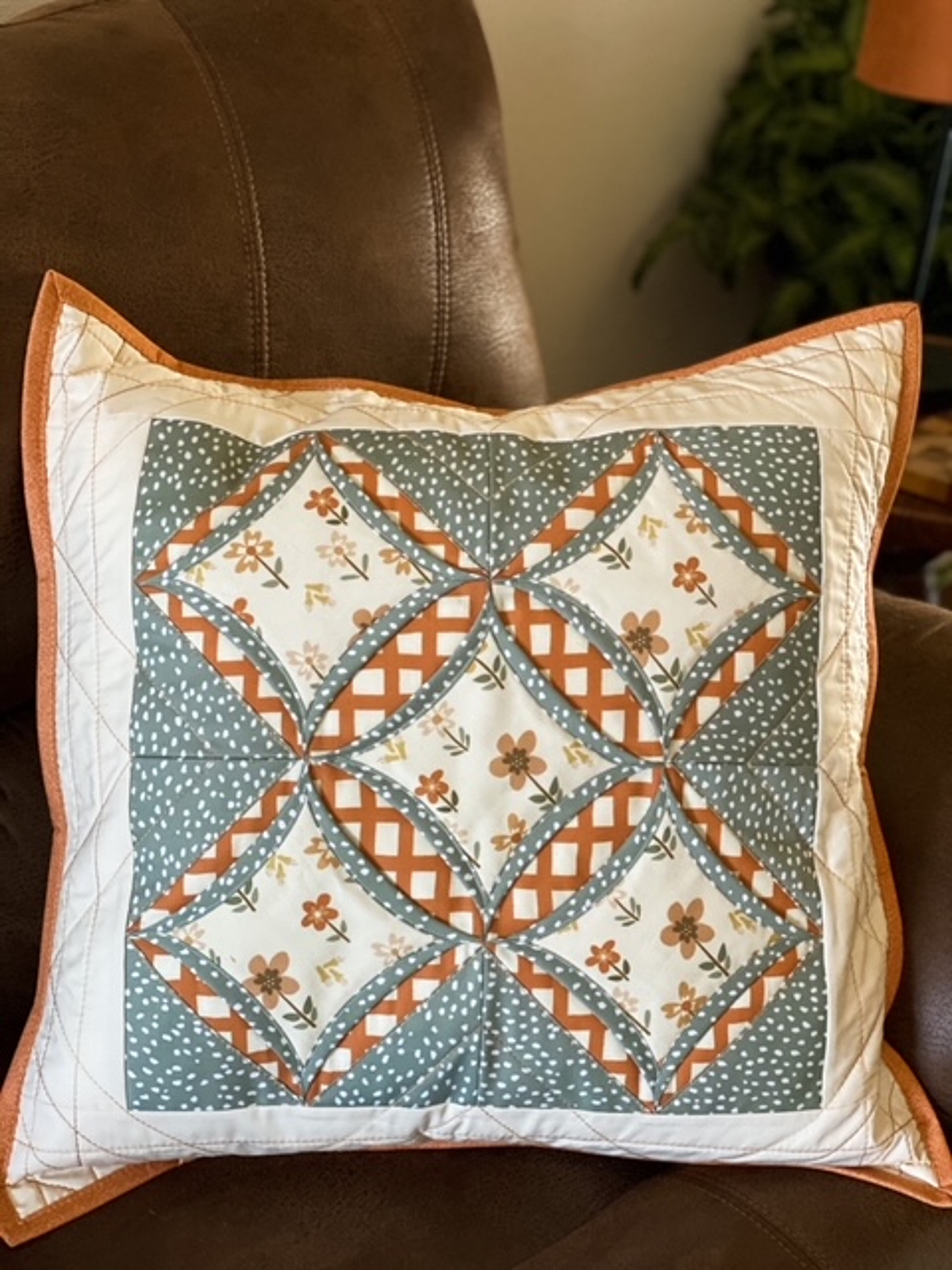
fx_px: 1907
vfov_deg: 36.8
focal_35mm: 52
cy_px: 635
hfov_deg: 28.0
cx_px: 476
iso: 320
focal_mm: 6
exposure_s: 1/40
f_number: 2
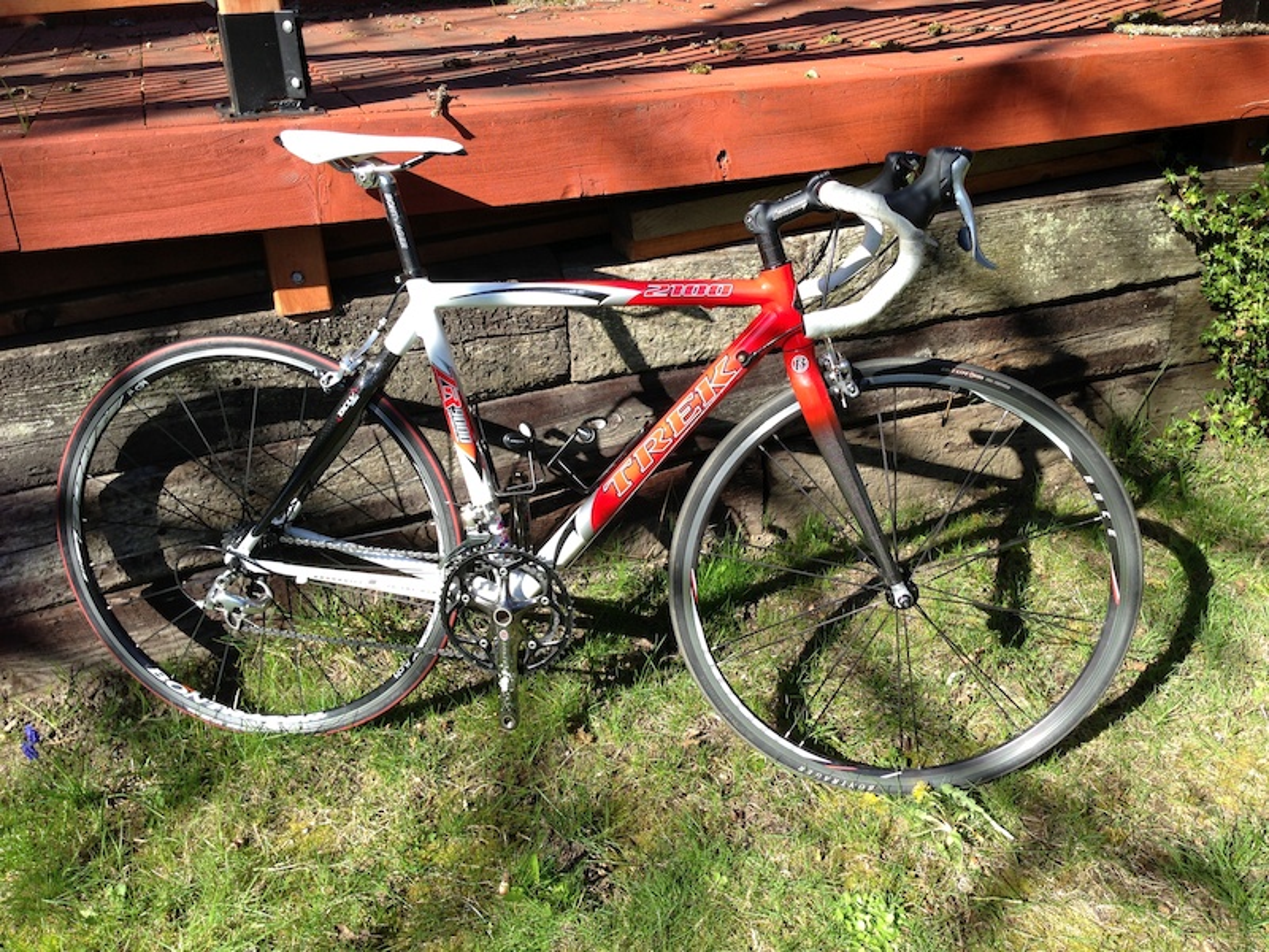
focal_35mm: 33
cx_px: 634
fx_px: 1210
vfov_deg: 42.9
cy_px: 476
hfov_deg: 55.4
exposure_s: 1/437
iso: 50
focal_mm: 4.13
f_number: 2.4
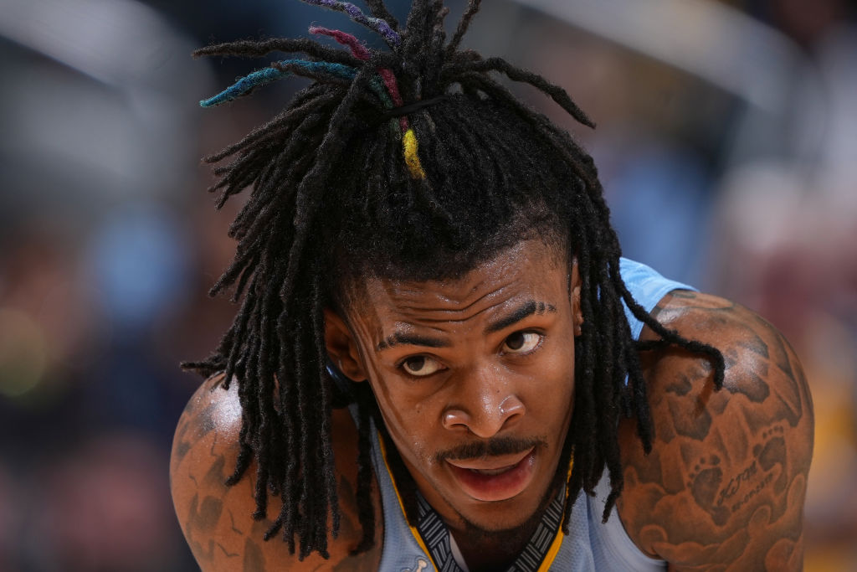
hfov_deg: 2.3
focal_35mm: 900
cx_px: 428
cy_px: 286
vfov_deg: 1.5
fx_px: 21427
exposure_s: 1/400
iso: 400
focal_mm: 600
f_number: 6.3
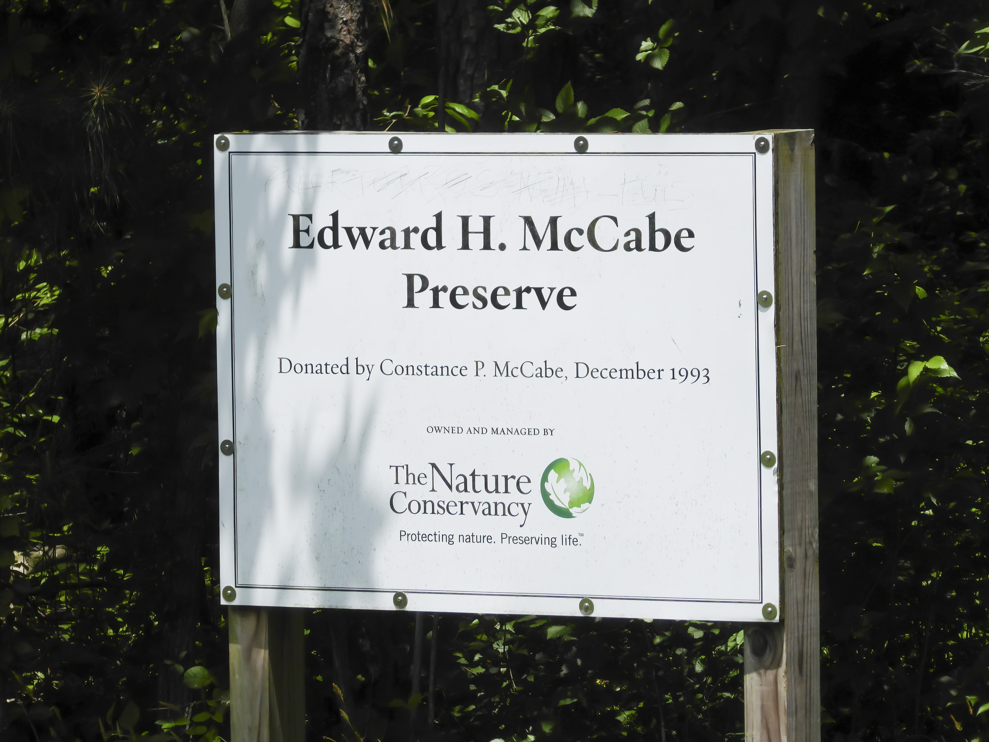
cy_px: 371
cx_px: 494
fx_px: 8943
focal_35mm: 313
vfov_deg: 4.7
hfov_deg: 6.3
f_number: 5.7
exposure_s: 1/500
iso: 80
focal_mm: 50.5
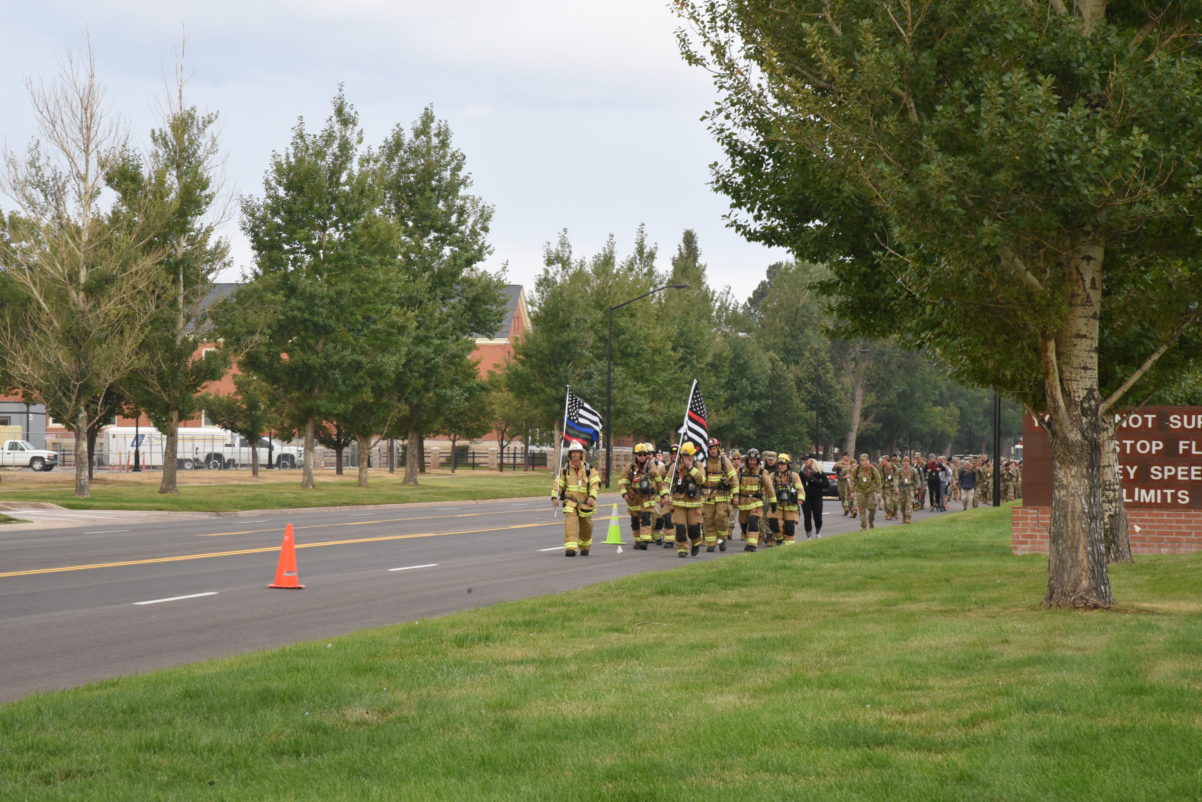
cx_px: 601
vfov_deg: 11.4
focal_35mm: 120
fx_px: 4008
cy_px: 401
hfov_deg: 17.1
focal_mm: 120
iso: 1600
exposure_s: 1/50
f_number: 18
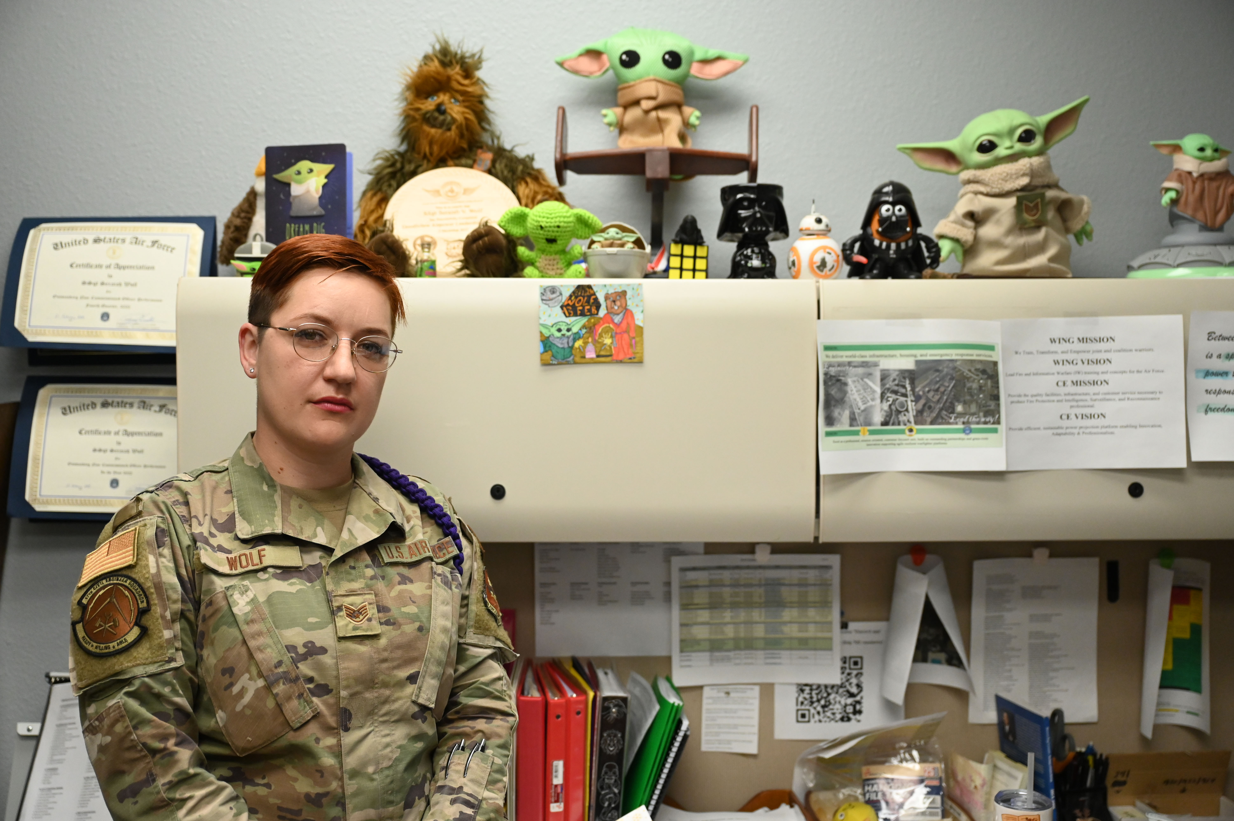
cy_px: 410
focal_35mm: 38
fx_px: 1302
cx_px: 617
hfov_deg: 50.7
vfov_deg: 35.0
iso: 3600
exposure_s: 1/800
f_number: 3.2
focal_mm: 38
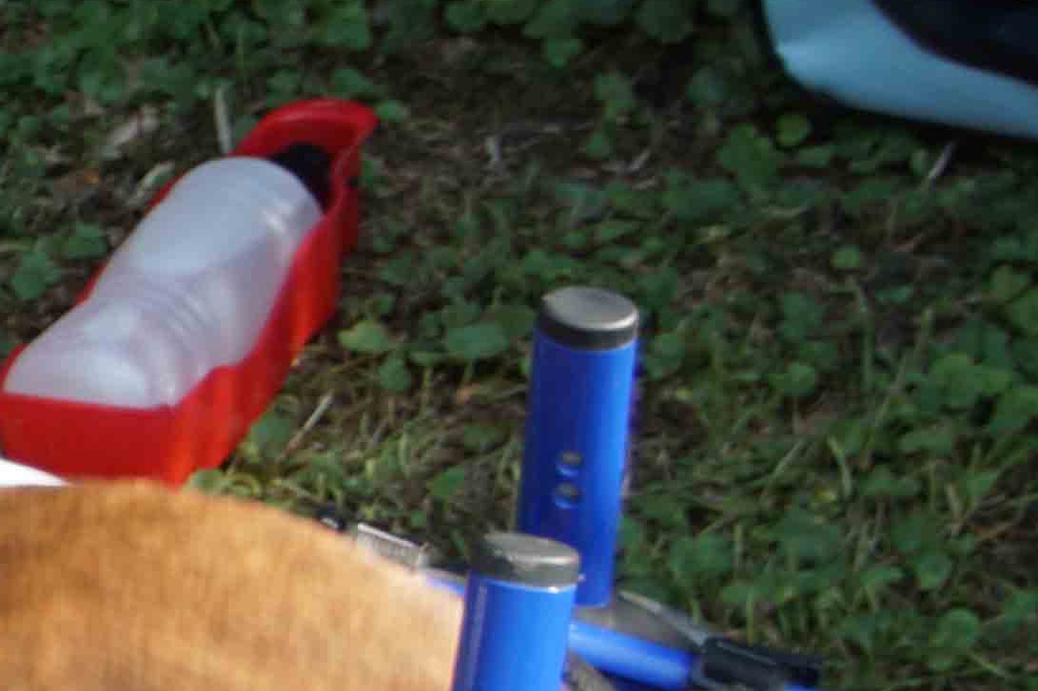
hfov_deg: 6.8
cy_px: 328
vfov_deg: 4.8
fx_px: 8324
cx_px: -1218
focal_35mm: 289
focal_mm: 35
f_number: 4.5
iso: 100
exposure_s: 1/160
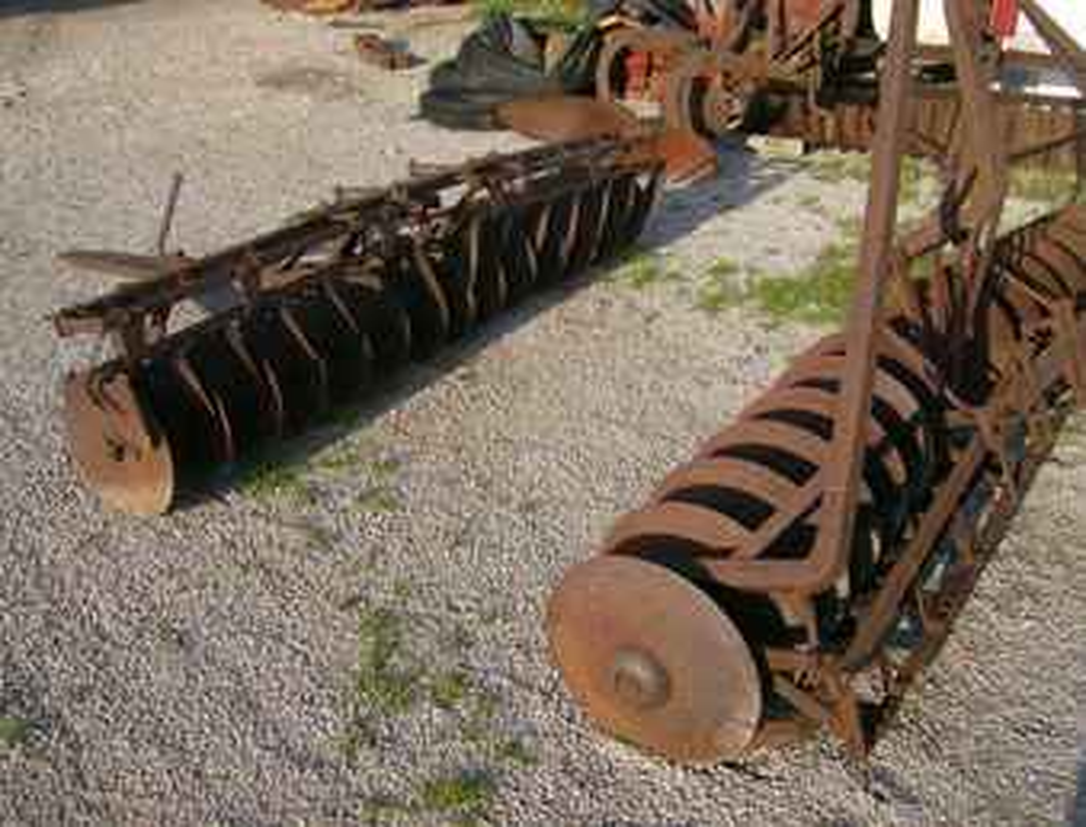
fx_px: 1135
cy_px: 414
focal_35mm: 36
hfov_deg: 51.1
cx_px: 543
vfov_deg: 40.0
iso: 100
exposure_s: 1/436
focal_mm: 6
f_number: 4.7
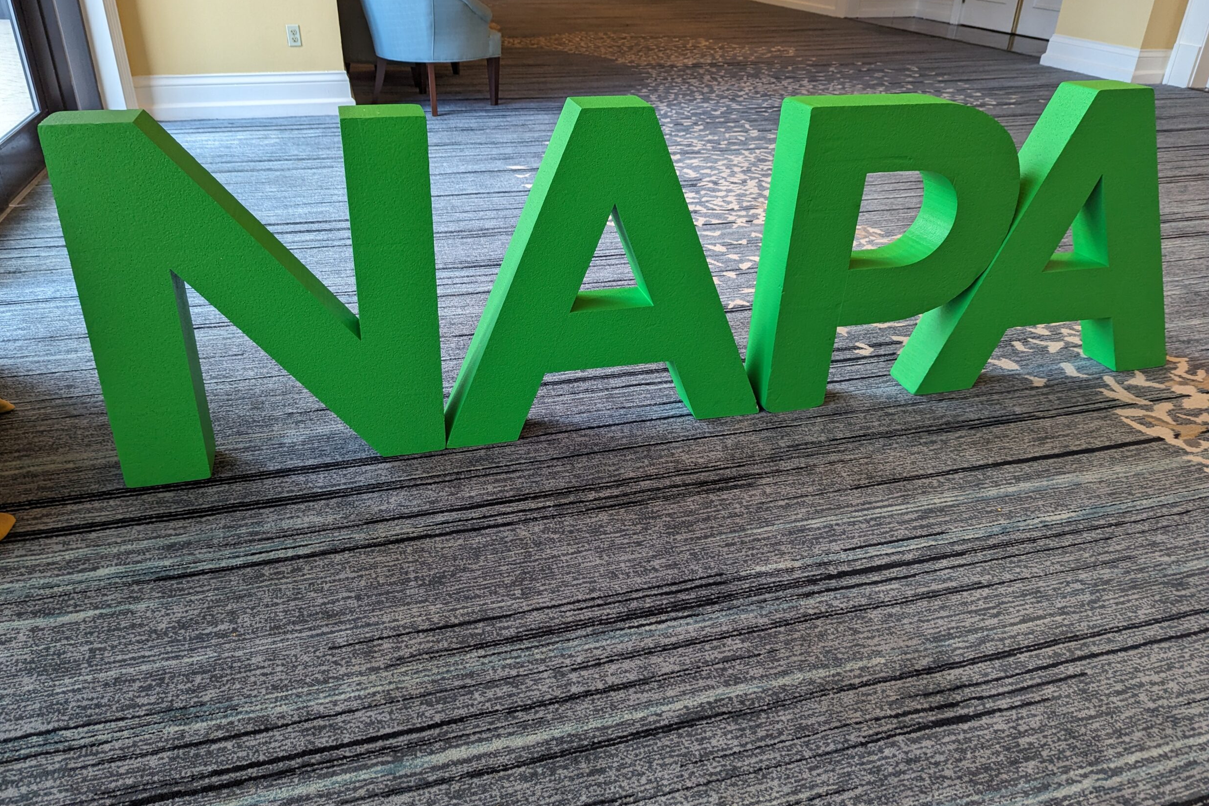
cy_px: 367
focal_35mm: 26
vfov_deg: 49.5
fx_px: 873
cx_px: 581
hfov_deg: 69.4
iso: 139
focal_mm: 6.81
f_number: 1.85
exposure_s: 1/120
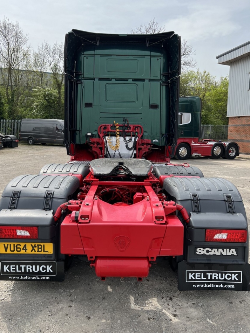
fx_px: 270
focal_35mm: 28
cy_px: 160
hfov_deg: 49.7
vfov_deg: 63.4
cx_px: 117
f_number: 1.5
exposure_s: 1/2841
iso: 50
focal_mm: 5.7
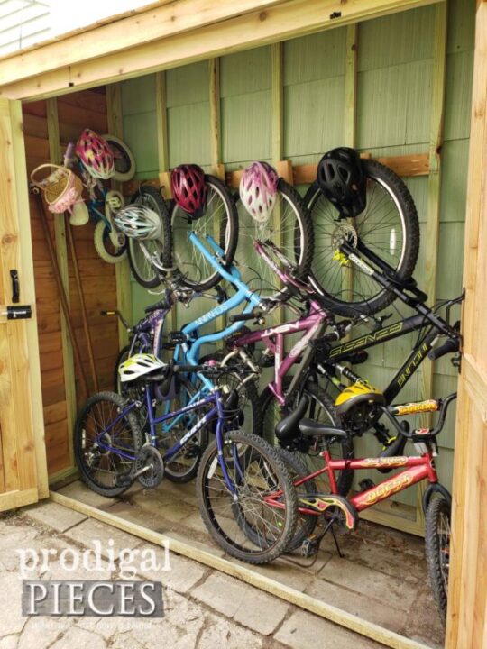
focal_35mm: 26
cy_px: 324
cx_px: 244
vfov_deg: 67.3
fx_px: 488
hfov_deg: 53.1
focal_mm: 4.3
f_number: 2.4
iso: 50
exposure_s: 1/60
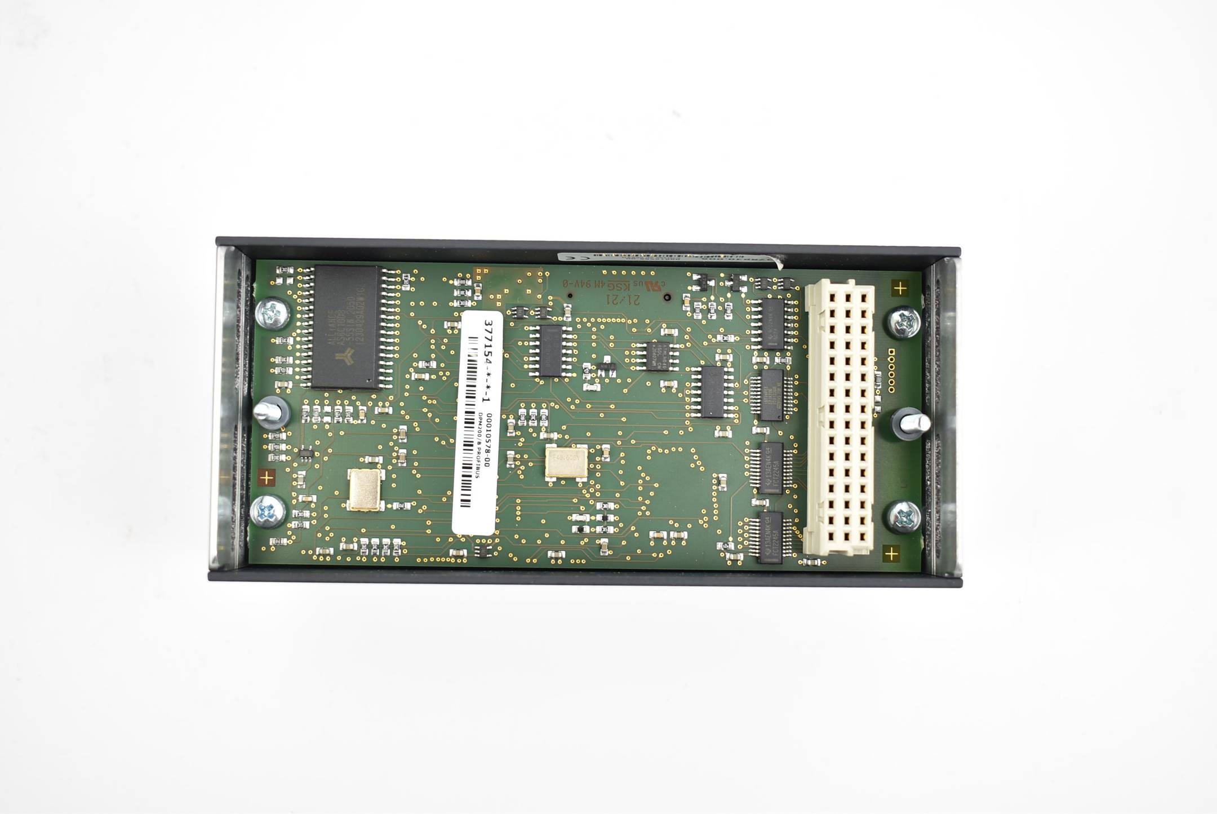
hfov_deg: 43.6
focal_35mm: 45
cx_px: 608
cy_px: 407
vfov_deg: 29.9
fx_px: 1522
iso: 100
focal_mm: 30
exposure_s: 1/20
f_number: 4.2
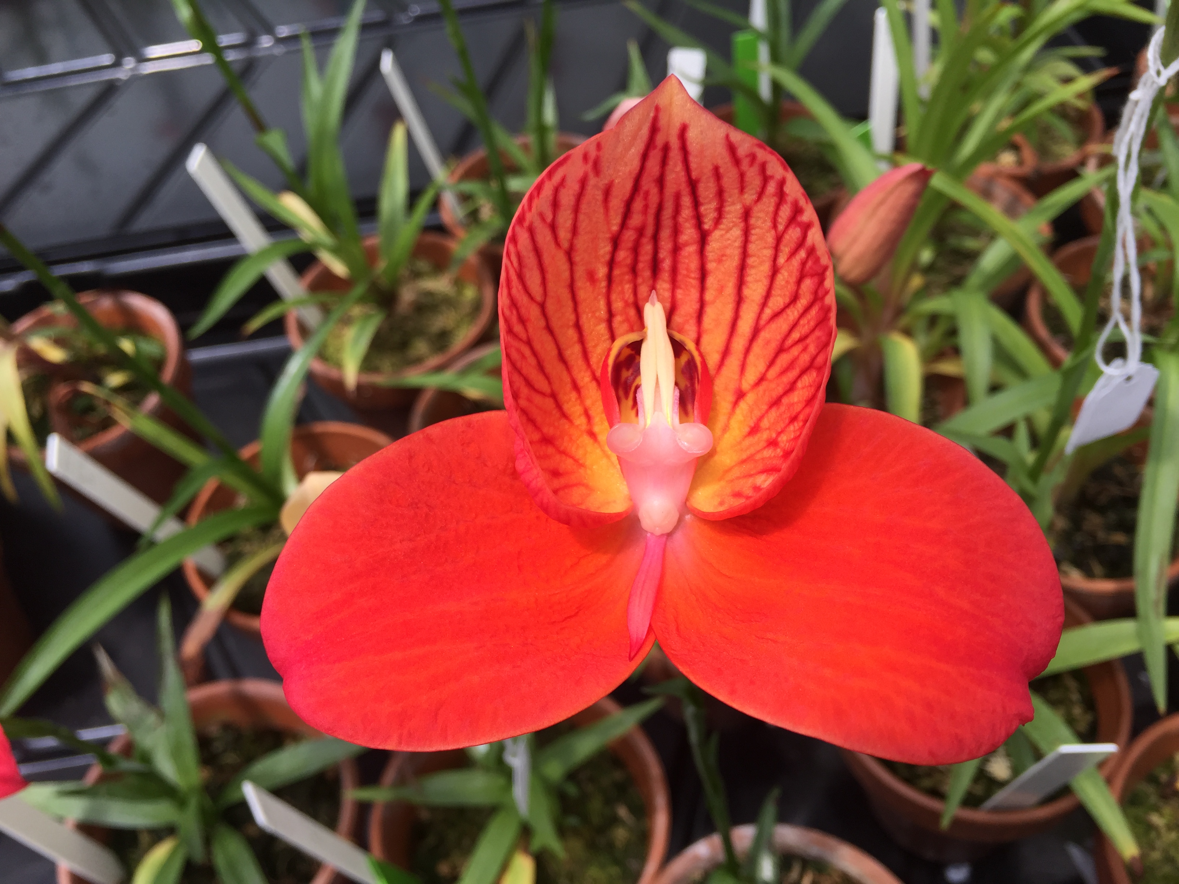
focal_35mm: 29
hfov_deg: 61.7
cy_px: 442
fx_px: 988
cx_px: 590
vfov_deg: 48.2
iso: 32
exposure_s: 1/271
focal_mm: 4.15
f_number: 2.2
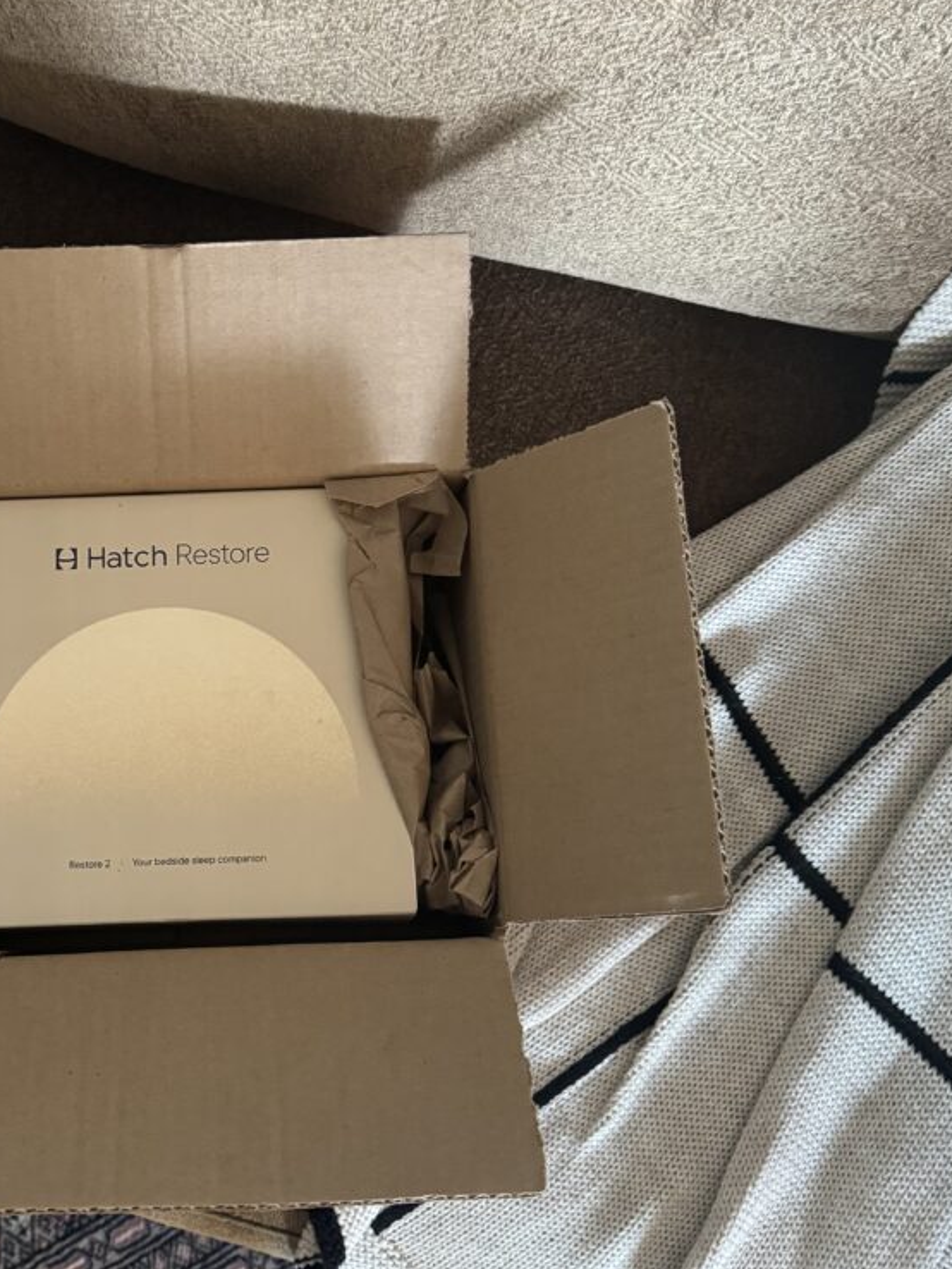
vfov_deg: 47.8
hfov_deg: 36.0
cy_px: 569
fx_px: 1429
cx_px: 232
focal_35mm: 39
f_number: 1.78
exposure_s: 1/40
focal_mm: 6.76
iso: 800
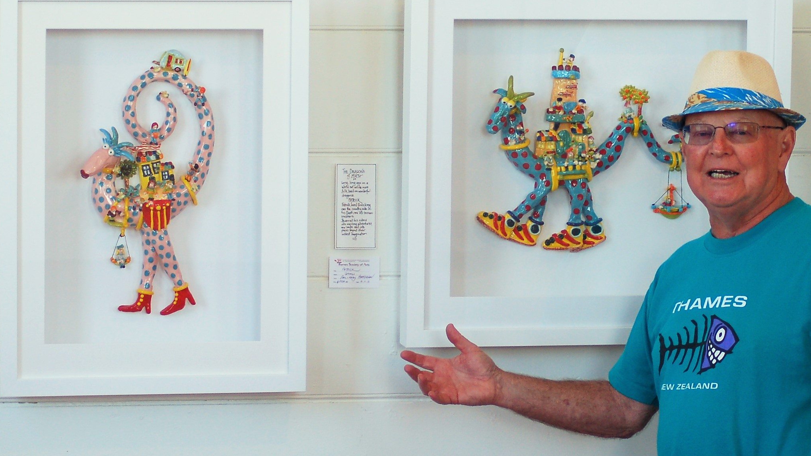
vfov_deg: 10.9
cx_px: 407
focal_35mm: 111
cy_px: 206
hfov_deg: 19.3
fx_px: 2387
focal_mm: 70
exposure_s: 1/200
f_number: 4
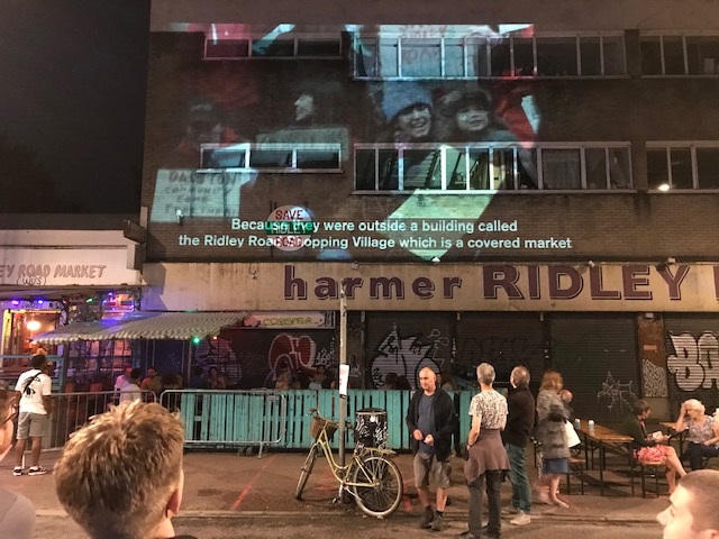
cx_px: 360
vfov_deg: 49.7
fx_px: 582
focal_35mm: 28
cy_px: 270
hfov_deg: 63.4
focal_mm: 3.99
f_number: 1.8
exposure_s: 1/4
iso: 100
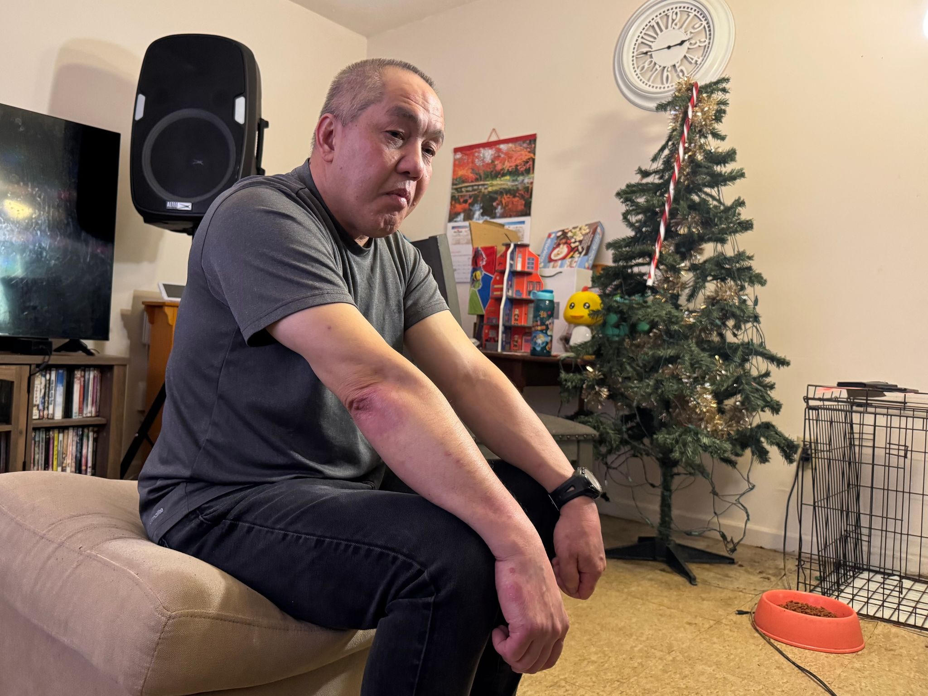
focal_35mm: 24
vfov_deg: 56.8
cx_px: 464
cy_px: 348
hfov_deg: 71.6
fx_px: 643
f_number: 1.78
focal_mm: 6.76
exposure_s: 1/60
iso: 500
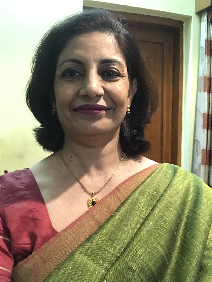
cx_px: 106
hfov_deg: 44.2
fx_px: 261
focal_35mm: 32
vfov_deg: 56.8
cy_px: 141
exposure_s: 1/17
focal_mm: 2.87
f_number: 2.2
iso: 320
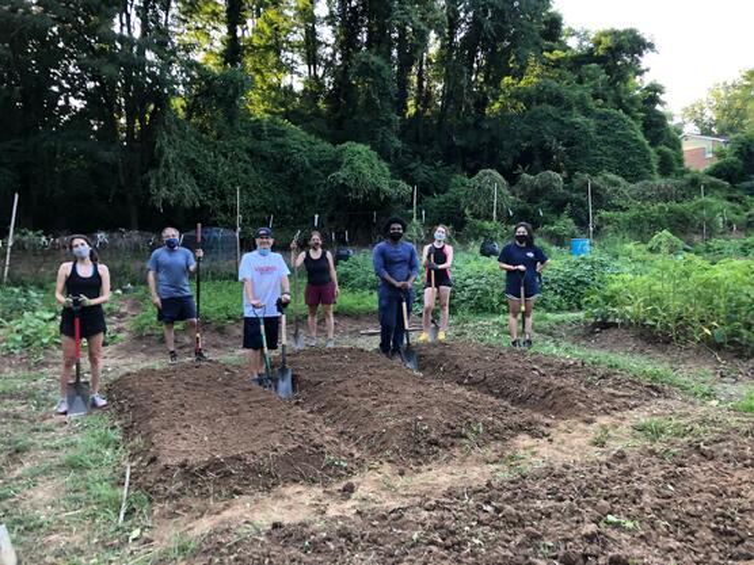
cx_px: 377
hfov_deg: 63.4
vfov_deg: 49.7
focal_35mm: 28
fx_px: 610
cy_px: 282
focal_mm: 3.99
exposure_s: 1/120
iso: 50
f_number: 1.8
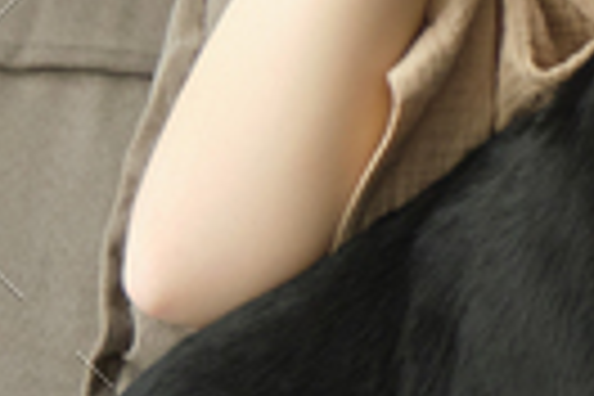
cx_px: 1197
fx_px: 2145
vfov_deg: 10.0
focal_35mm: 130
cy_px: -322
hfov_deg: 13.5
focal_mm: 19.4
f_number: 2.8
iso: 800
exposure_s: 1/500
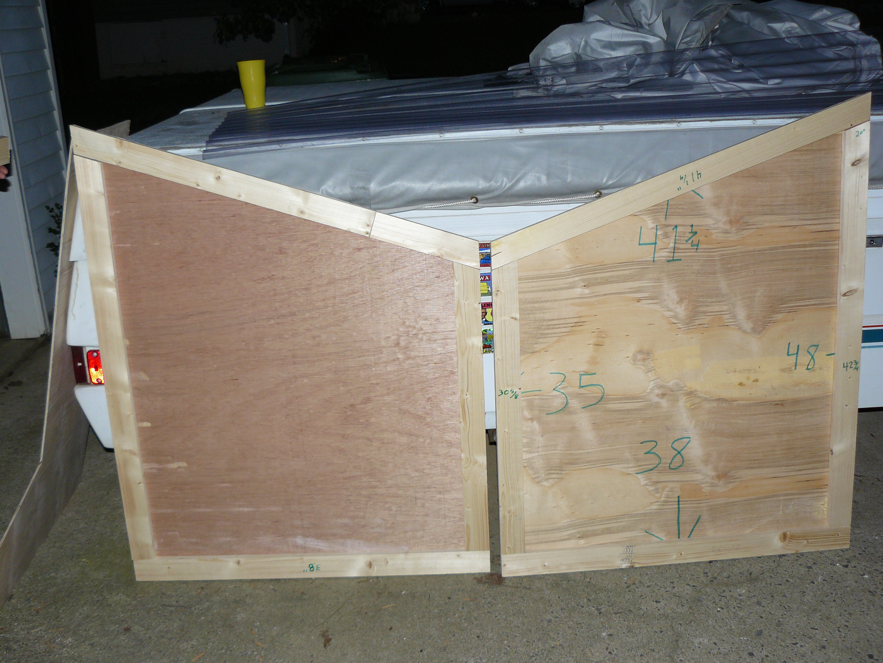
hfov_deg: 51.4
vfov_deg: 39.7
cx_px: 442
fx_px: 918
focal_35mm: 36
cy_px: 332
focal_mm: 6
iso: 100
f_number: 2.8
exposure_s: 1/30
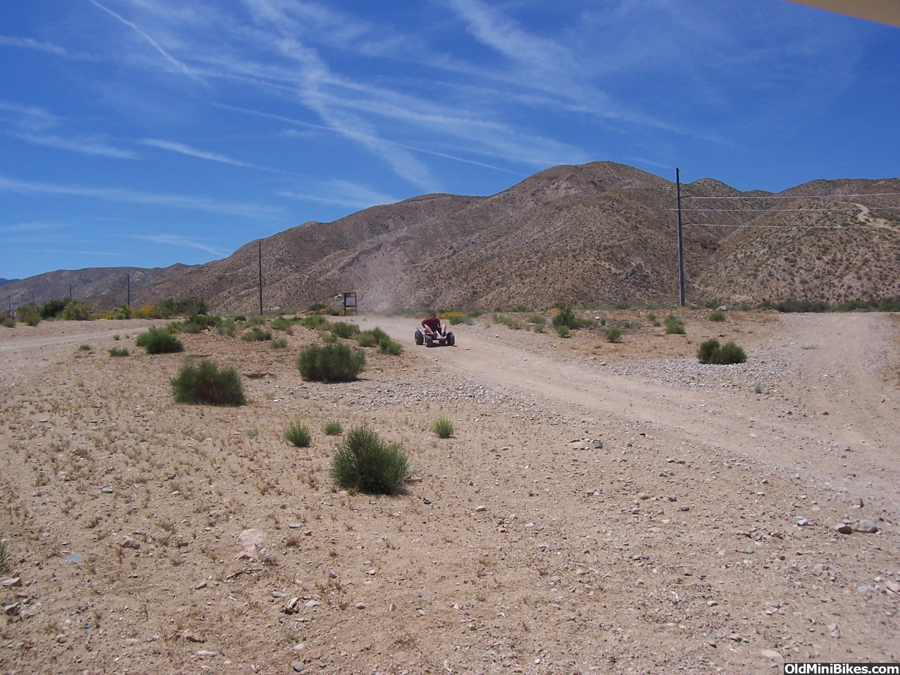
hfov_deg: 54.0
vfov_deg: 41.8
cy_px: 338
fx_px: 884
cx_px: 450
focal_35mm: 34
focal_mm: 5.6
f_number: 5.6
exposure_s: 1/1000
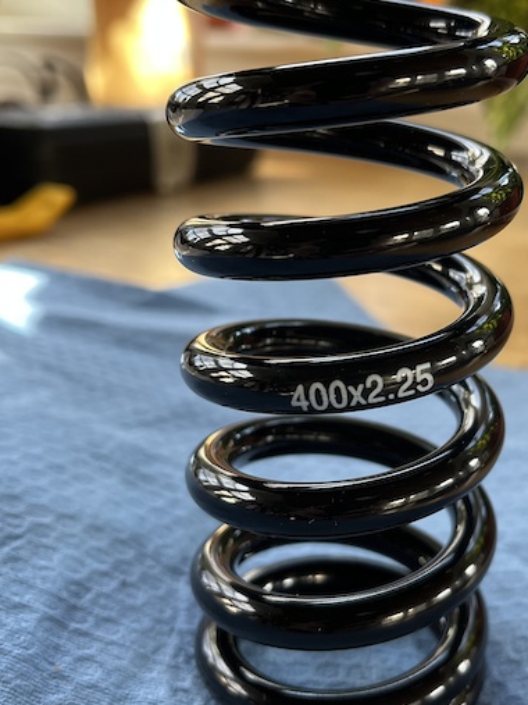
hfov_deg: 34.6
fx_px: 834
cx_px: 374
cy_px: 337
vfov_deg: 45.8
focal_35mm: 41
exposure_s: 1/100
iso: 125
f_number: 1.6
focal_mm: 5.1
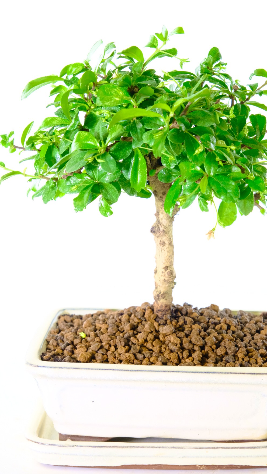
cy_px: 237
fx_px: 1435
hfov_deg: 10.6
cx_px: 157
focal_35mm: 114
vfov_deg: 18.8
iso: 3200
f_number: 8
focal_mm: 72.1
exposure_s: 1/30
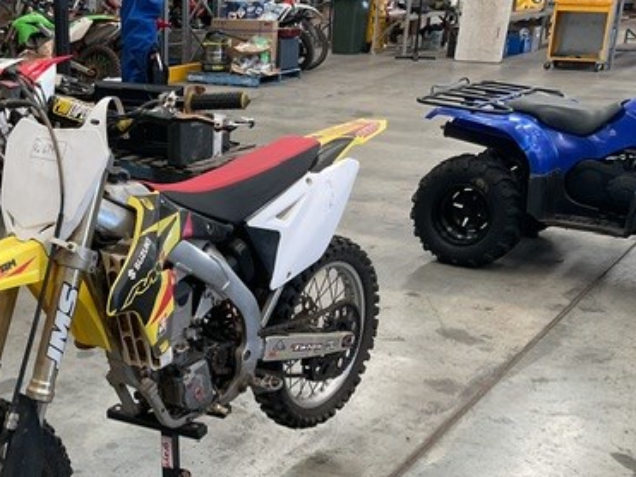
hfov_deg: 37.1
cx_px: 142
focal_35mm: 50
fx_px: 918
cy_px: 372
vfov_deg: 28.5
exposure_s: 1/100
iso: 50
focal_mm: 3
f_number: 1.8
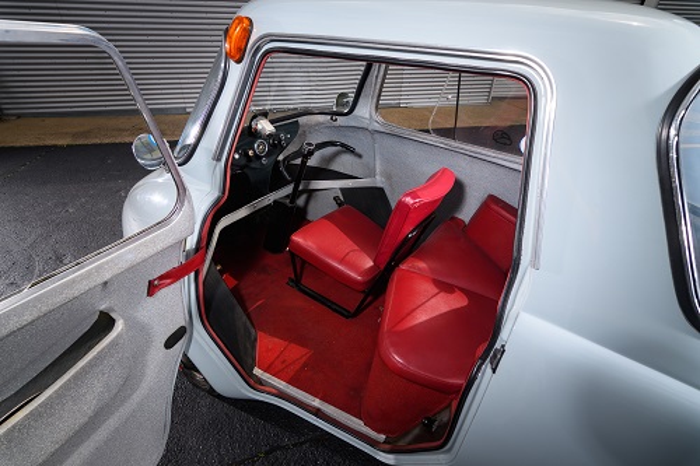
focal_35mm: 16
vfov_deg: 72.0
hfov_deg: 95.0
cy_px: 233
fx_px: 321
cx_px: 350
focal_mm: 11
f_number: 5.6
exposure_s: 1/200
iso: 100
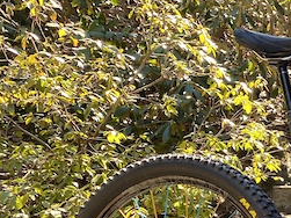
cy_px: 275
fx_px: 697
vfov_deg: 16.8
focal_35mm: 83
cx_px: 443
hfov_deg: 20.1
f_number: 1.8
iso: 40
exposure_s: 1/122
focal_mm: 4.25
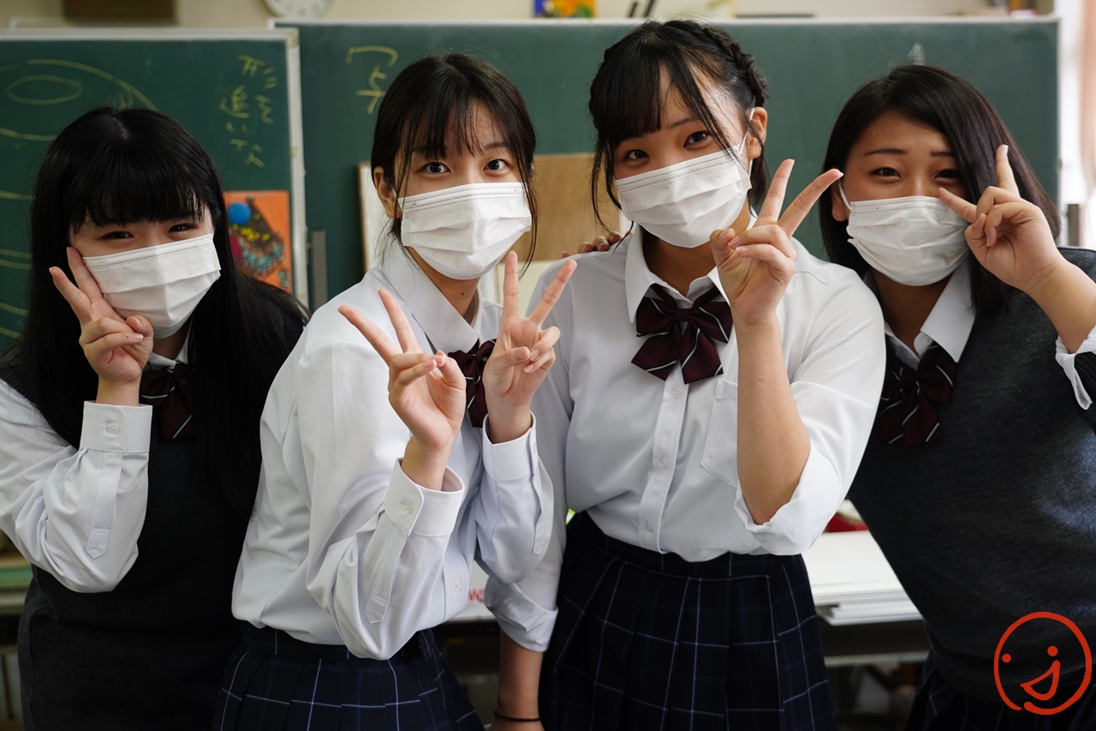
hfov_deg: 41.1
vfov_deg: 28.1
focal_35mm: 48
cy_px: 366
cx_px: 548
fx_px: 1461
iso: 500
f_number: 4
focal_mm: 48
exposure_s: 1/60
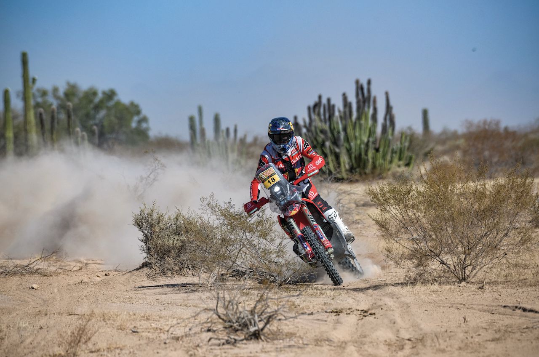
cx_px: 270
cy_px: 178
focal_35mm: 350
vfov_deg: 3.9
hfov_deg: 5.9
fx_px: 5230
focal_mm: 350
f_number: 6.3
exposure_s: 1/3200
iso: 200
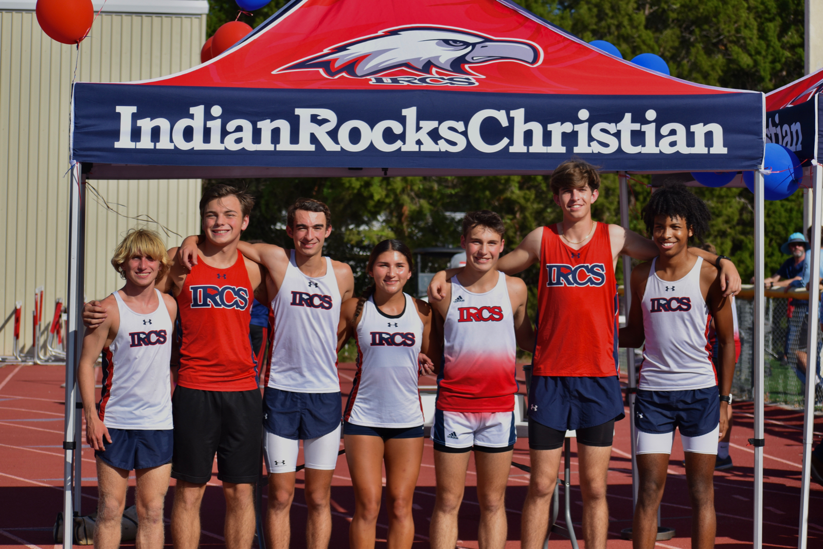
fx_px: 2400
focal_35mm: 105
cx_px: 412
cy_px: 274
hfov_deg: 19.5
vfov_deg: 13.0
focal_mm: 70
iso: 100
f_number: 4.5
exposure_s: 1/1000
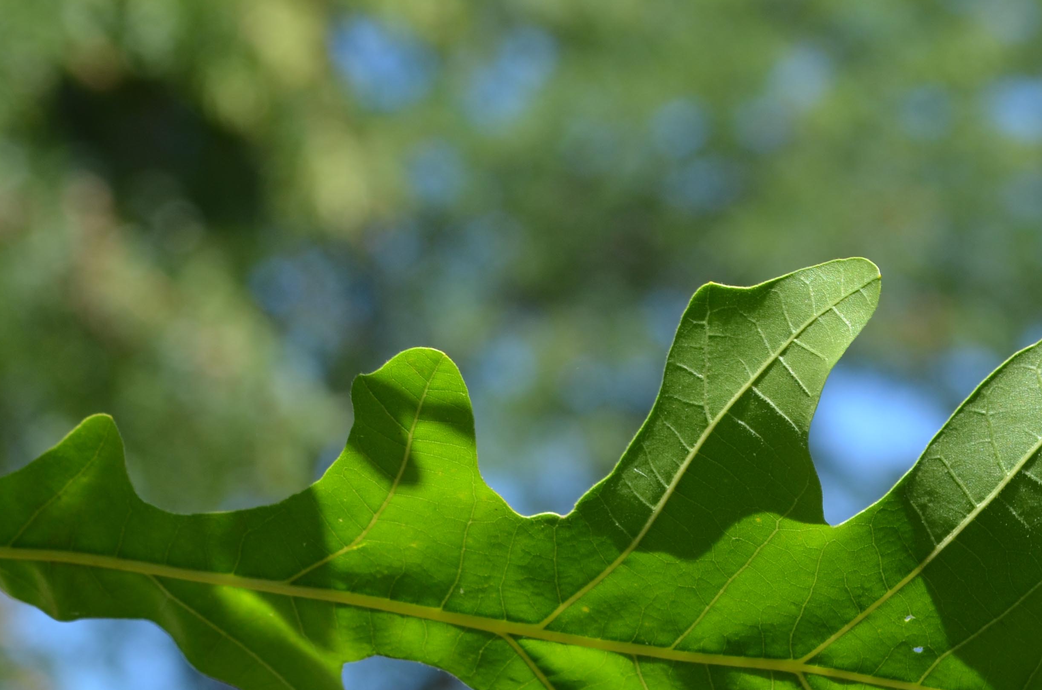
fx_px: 3842
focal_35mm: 133
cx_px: 419
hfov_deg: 15.4
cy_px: 542
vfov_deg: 10.2
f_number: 8
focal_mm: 44
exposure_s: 1/250
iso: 200
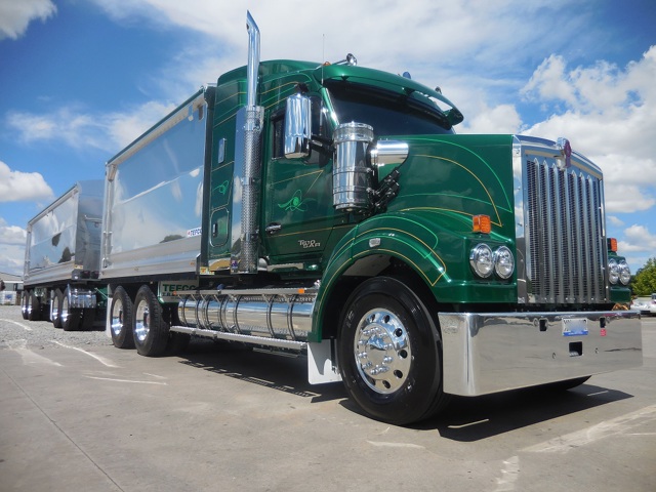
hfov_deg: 63.4
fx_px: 531
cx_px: 328
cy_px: 246
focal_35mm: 28
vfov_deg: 49.7
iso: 125
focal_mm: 5
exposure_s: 1/2000
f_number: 3.5
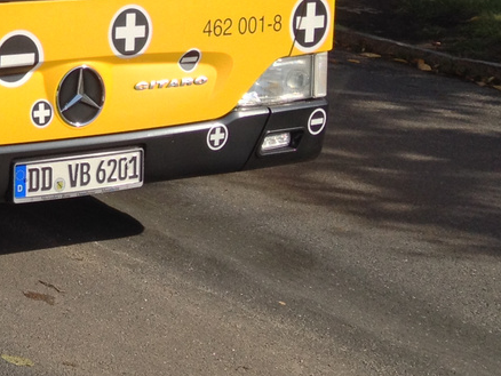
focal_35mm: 115
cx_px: -240
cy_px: -181
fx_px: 1665
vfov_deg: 12.3
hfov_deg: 15.8
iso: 50
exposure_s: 1/1082
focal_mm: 4.28
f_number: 2.4
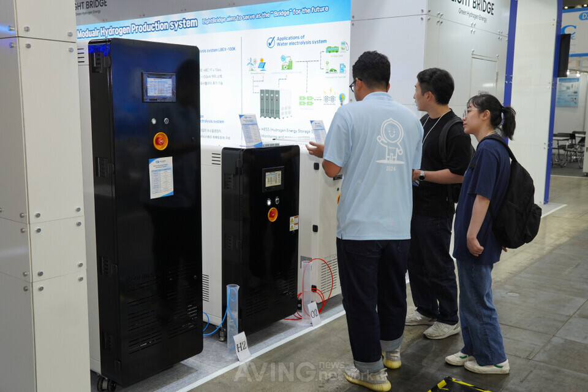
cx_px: 294
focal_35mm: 34
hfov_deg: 55.1
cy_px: 196
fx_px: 563
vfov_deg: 38.3
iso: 640
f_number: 4
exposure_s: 1/160
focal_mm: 23
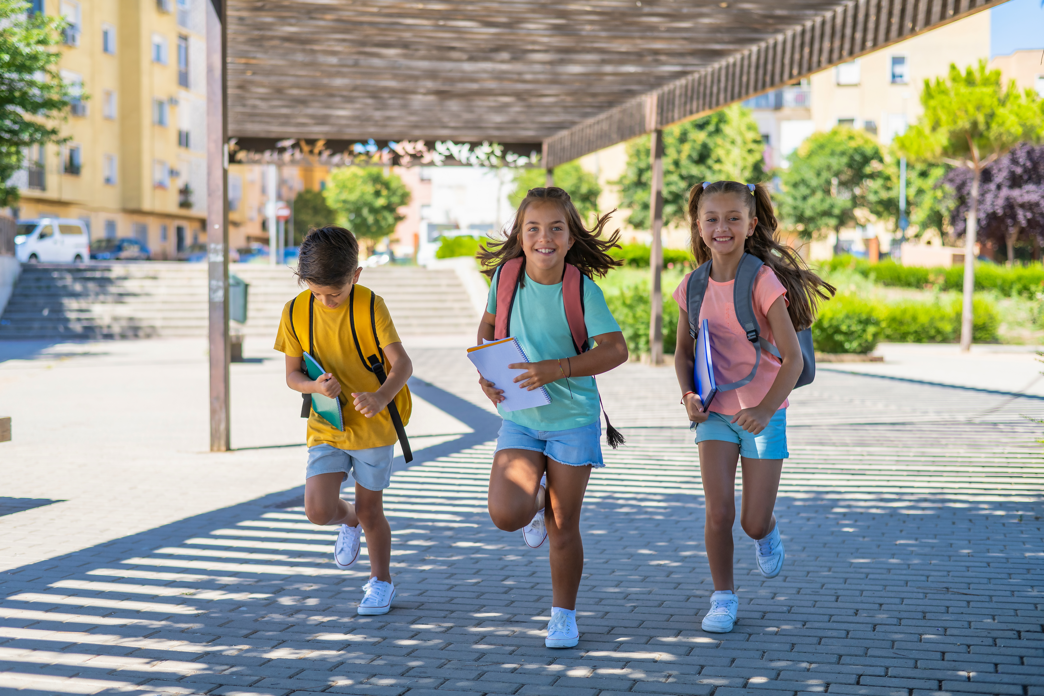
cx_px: 522
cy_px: 348
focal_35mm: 50
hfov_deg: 39.6
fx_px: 1450
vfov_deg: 27.0
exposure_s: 1/1600
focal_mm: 50
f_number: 2.5
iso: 100
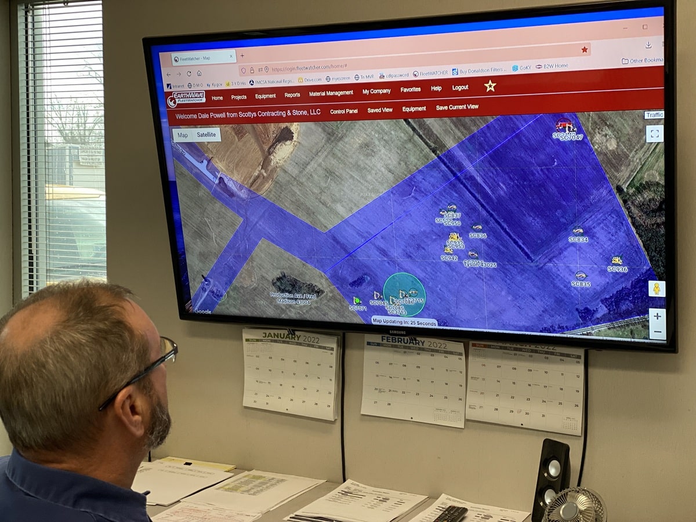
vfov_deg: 28.0
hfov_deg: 36.8
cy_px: 261
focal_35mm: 52
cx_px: 348
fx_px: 1046
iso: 200
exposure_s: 1/120
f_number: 2
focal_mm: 6
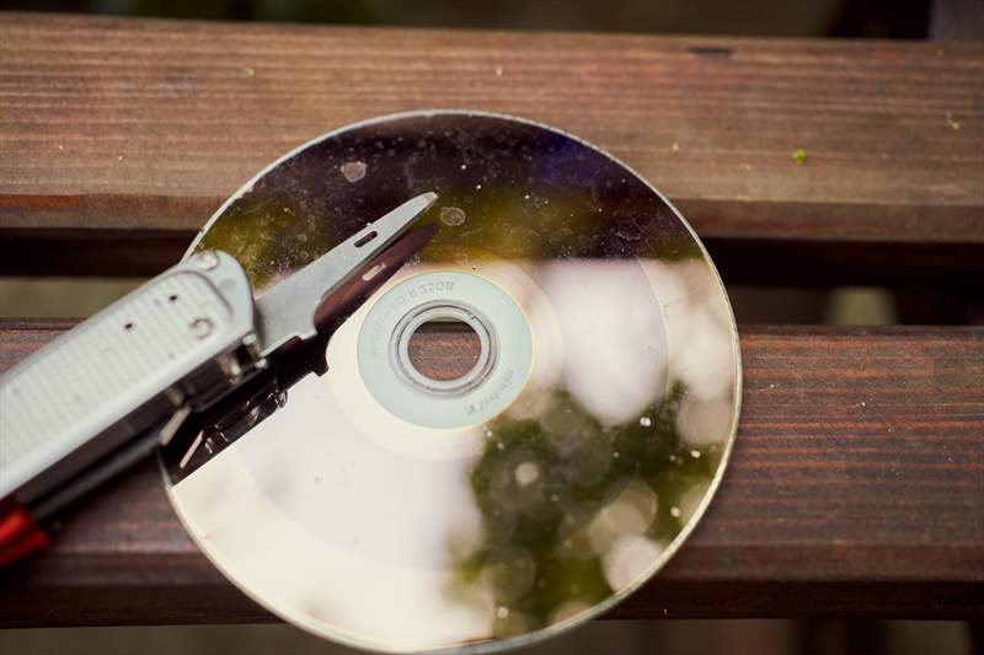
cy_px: 328
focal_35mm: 35
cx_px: 492
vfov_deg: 37.8
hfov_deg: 54.4
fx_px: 956
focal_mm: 35
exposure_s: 1/1250
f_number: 2.8
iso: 400
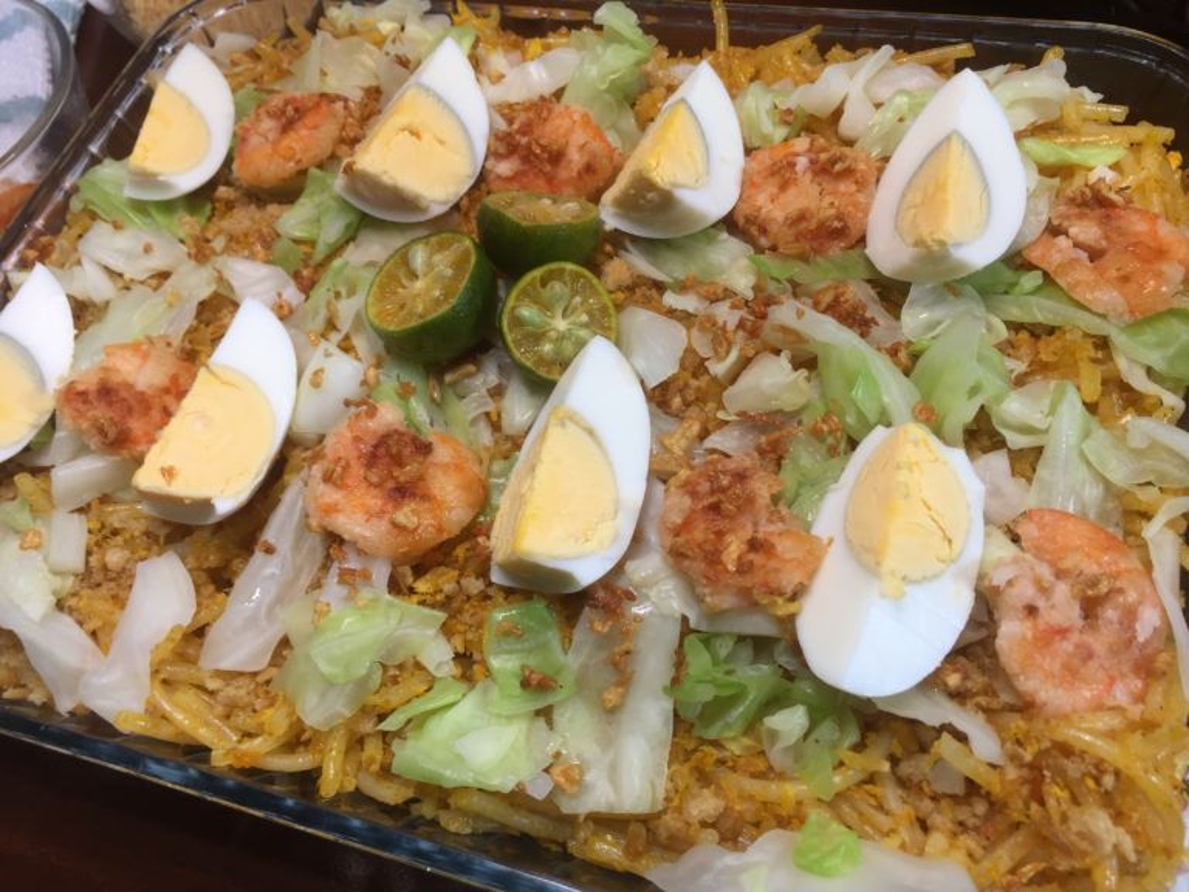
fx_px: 996
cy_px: 446
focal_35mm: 29
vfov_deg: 48.2
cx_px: 594
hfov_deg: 61.7
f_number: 2.2
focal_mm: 4.15
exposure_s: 1/50
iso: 40
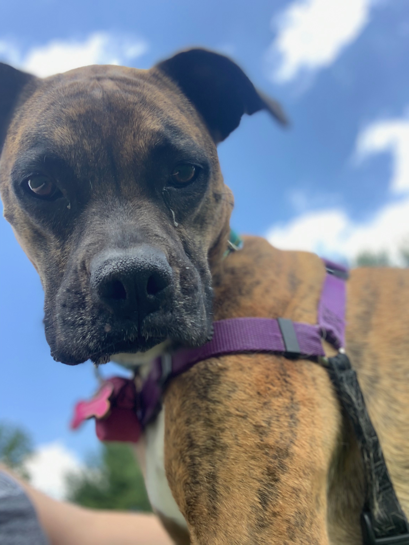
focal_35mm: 32
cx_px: 204
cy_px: 272
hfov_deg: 44.2
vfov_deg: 56.8
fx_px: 504
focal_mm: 2.87
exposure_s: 1/121
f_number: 2.2
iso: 20
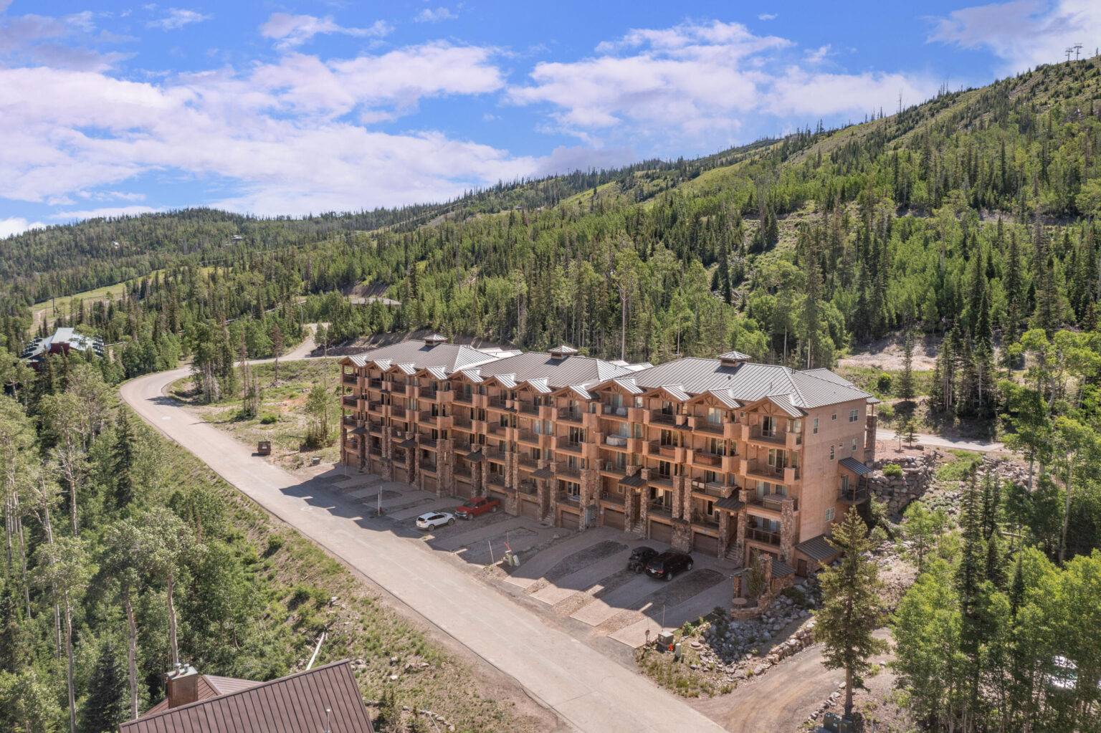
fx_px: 856
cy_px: 366
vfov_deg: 46.4
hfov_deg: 65.5
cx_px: 550
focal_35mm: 28
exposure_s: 1/200
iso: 100
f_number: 5
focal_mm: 10.26
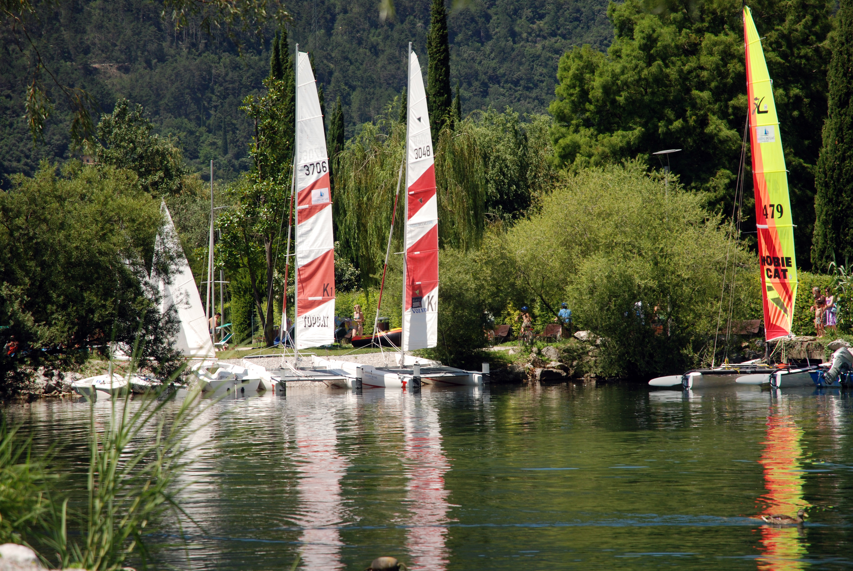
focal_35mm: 128
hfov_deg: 16.1
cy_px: 286
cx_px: 426
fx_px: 3025
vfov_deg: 10.8
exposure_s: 1/500
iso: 180
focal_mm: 85
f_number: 5.6
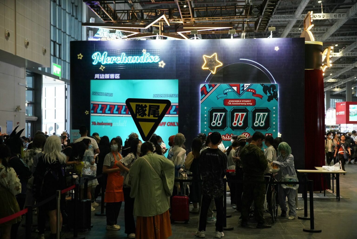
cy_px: 120
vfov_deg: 24.6
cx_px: 178
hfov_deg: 36.2
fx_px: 546
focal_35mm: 55
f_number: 2.8
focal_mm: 55
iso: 3200
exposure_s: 1/320
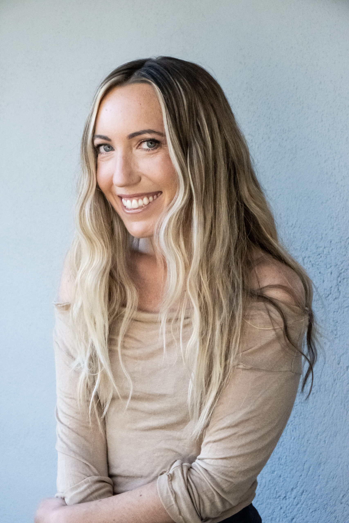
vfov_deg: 24.5
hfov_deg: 16.5
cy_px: 262
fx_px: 1207
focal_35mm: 83
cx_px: 174
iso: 12800
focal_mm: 55
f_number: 9
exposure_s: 1/1700
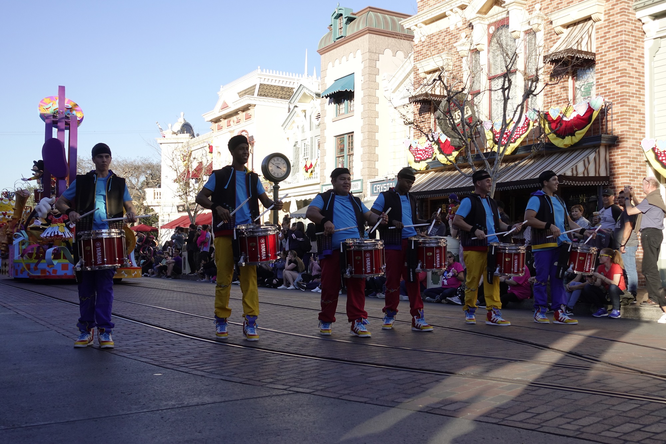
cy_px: 222
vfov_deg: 33.4
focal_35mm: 40
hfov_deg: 48.5
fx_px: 740
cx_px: 333
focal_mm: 14.7
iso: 250
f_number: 2.8
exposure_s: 1/1600
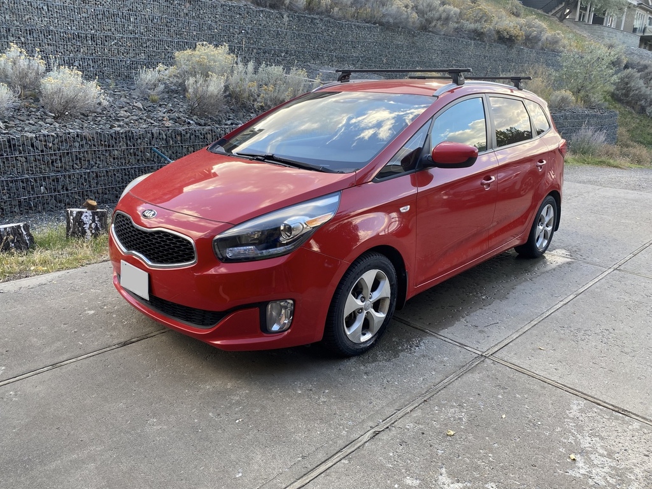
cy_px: 244
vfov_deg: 53.1
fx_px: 490
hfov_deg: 67.3
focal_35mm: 26
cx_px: 326
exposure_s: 1/143
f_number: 1.8
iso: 32
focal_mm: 4.25
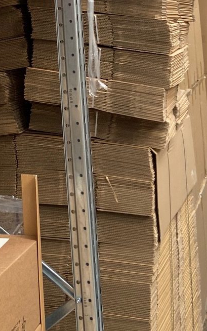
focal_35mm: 85
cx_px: -20
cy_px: -18
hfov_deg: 15.0
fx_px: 767
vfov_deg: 23.1
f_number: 1.8
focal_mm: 4.25
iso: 80
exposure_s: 1/121
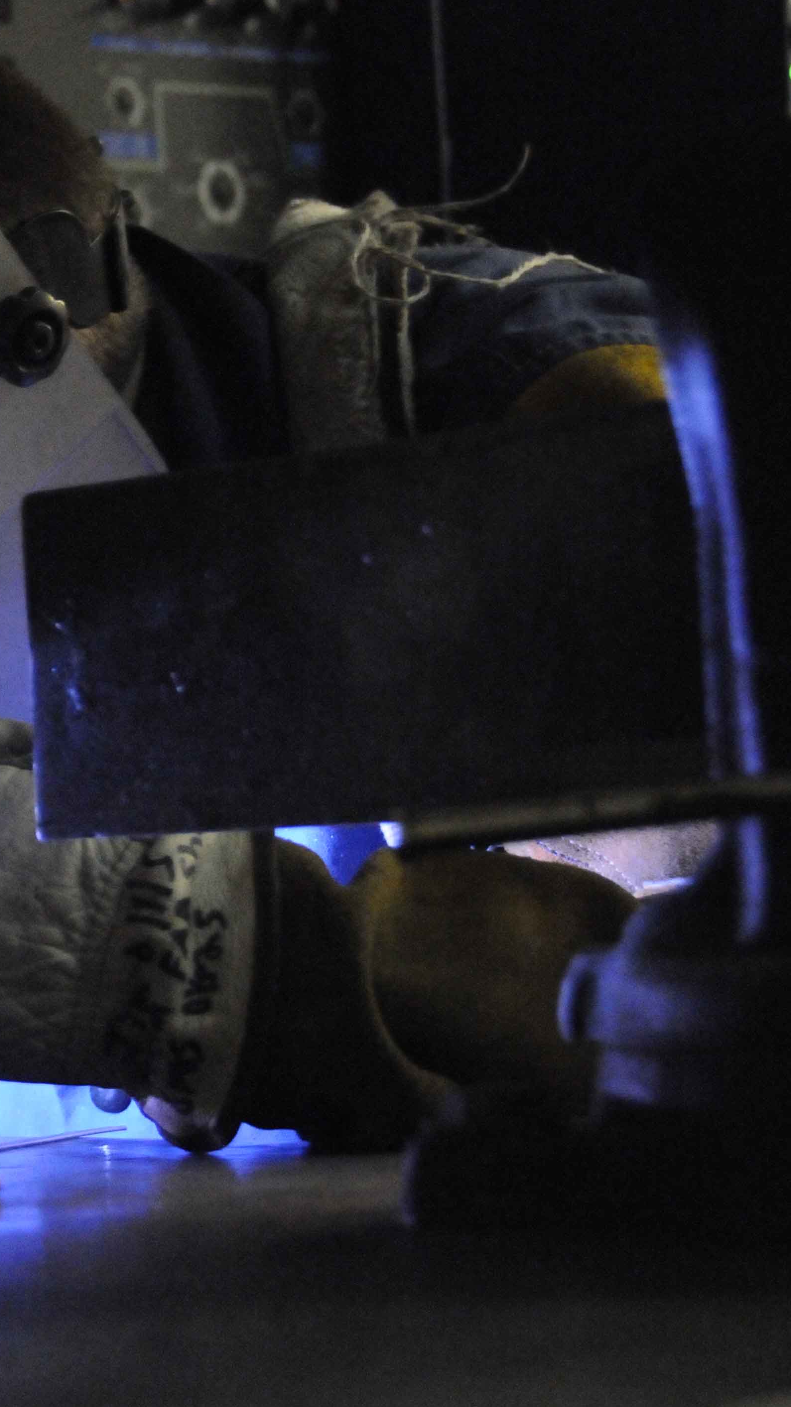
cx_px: -213
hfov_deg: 10.4
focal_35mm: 114
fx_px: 4251
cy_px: 705
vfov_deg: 18.8
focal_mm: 48
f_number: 4.5
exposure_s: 1/80
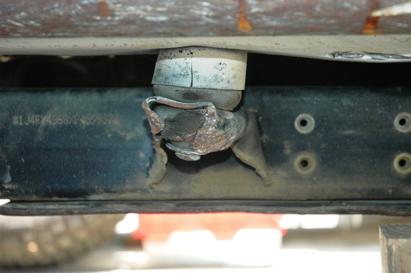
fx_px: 890
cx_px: 206
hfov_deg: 26.0
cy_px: 136
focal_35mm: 78
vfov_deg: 17.5
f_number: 4.5
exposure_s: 1/320
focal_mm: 52
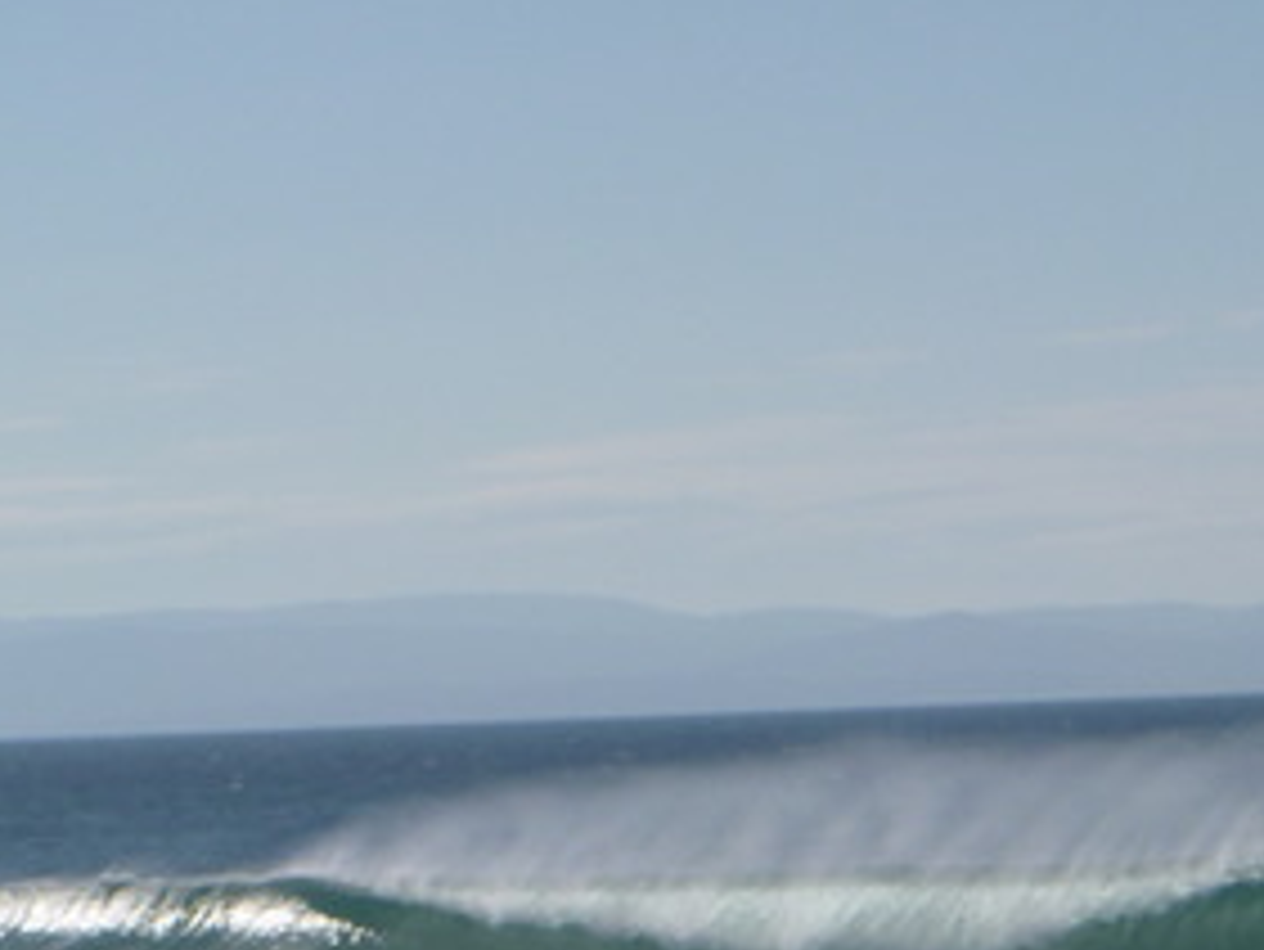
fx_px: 9096
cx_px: 972
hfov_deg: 7.9
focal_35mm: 249
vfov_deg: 6.0
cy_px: 831
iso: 100
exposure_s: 1/800
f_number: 5.7
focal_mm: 18
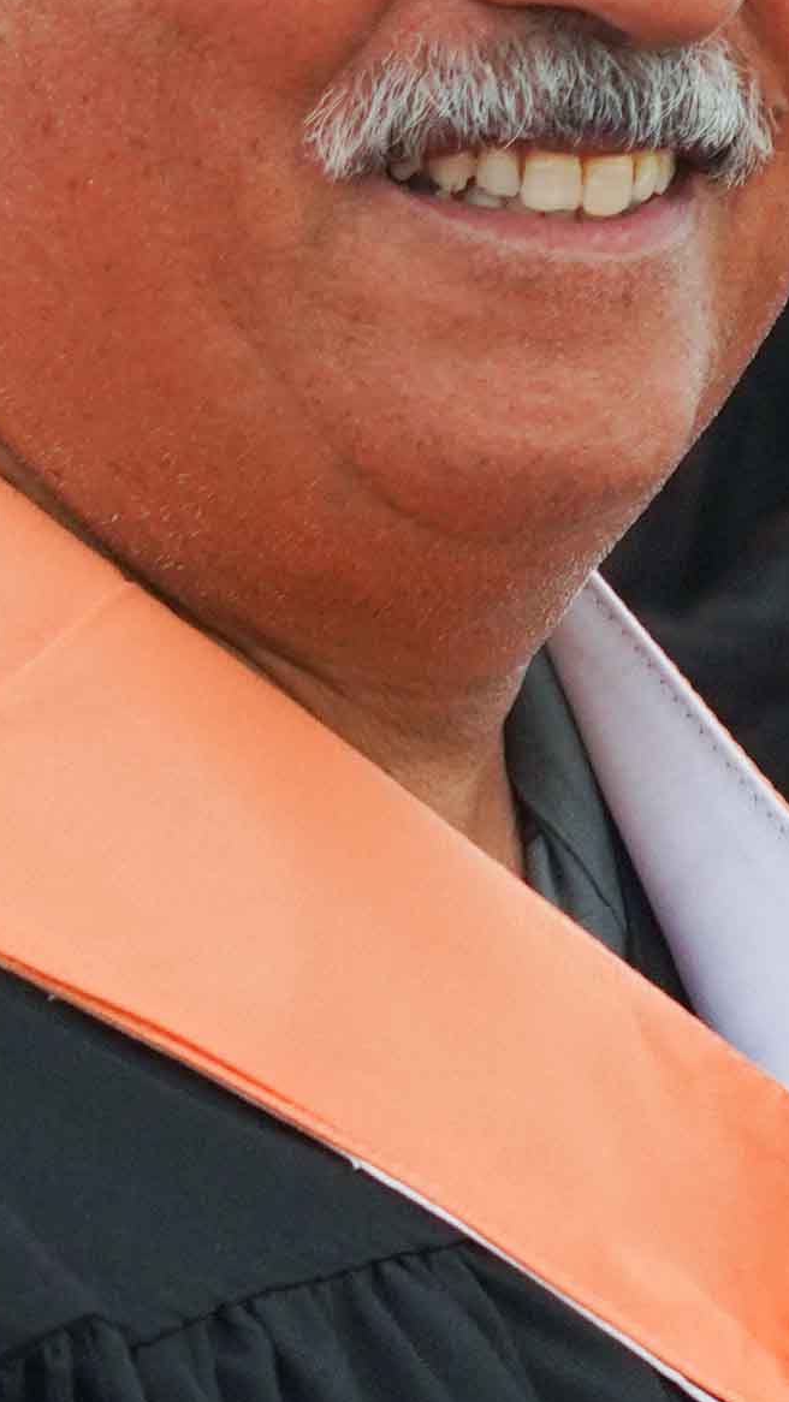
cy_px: 378
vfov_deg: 3.6
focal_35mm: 594
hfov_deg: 2.0
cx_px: 2161
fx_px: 22090
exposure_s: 1/320
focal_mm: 71
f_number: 2.8
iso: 320
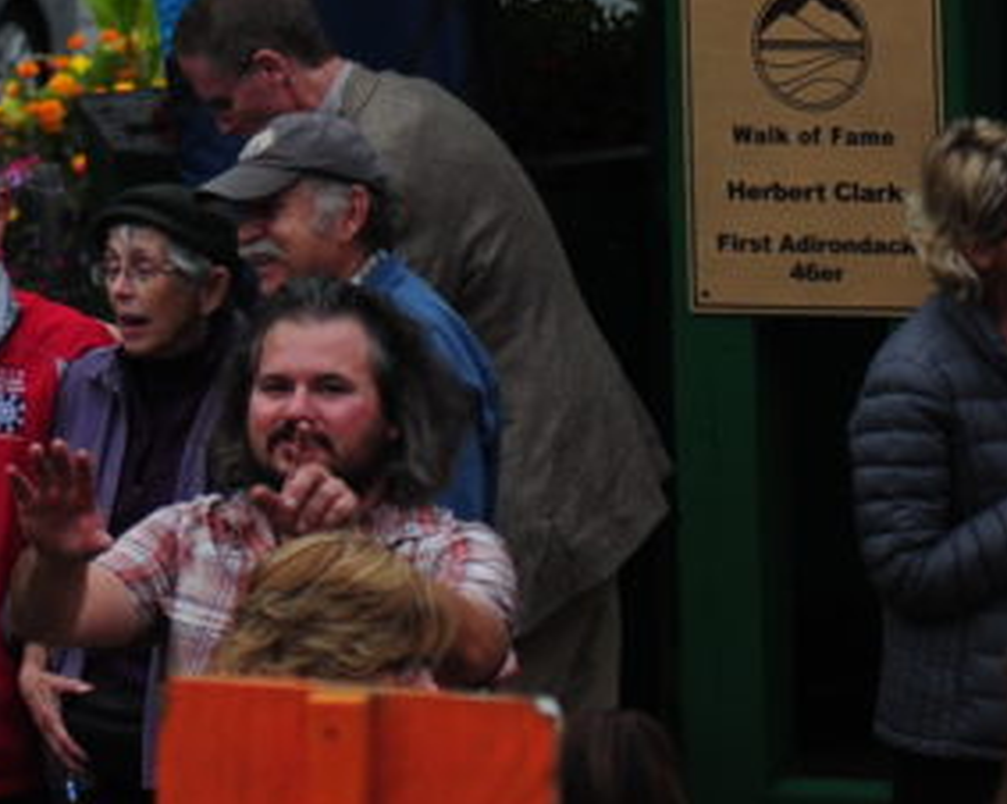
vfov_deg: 3.5
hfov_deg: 4.4
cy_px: 69
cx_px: -82
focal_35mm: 438
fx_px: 13045
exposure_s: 1/640
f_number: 4.5
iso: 400
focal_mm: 80
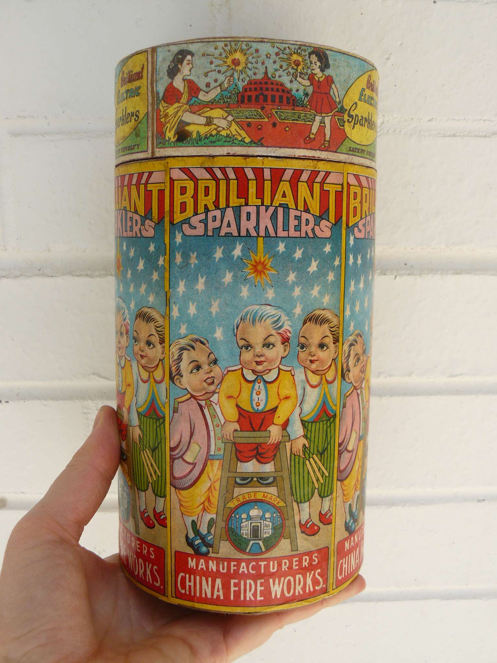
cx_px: 248
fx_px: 689
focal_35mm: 36
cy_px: 332
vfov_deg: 51.4
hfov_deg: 39.7
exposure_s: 1/250
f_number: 4
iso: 100
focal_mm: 6
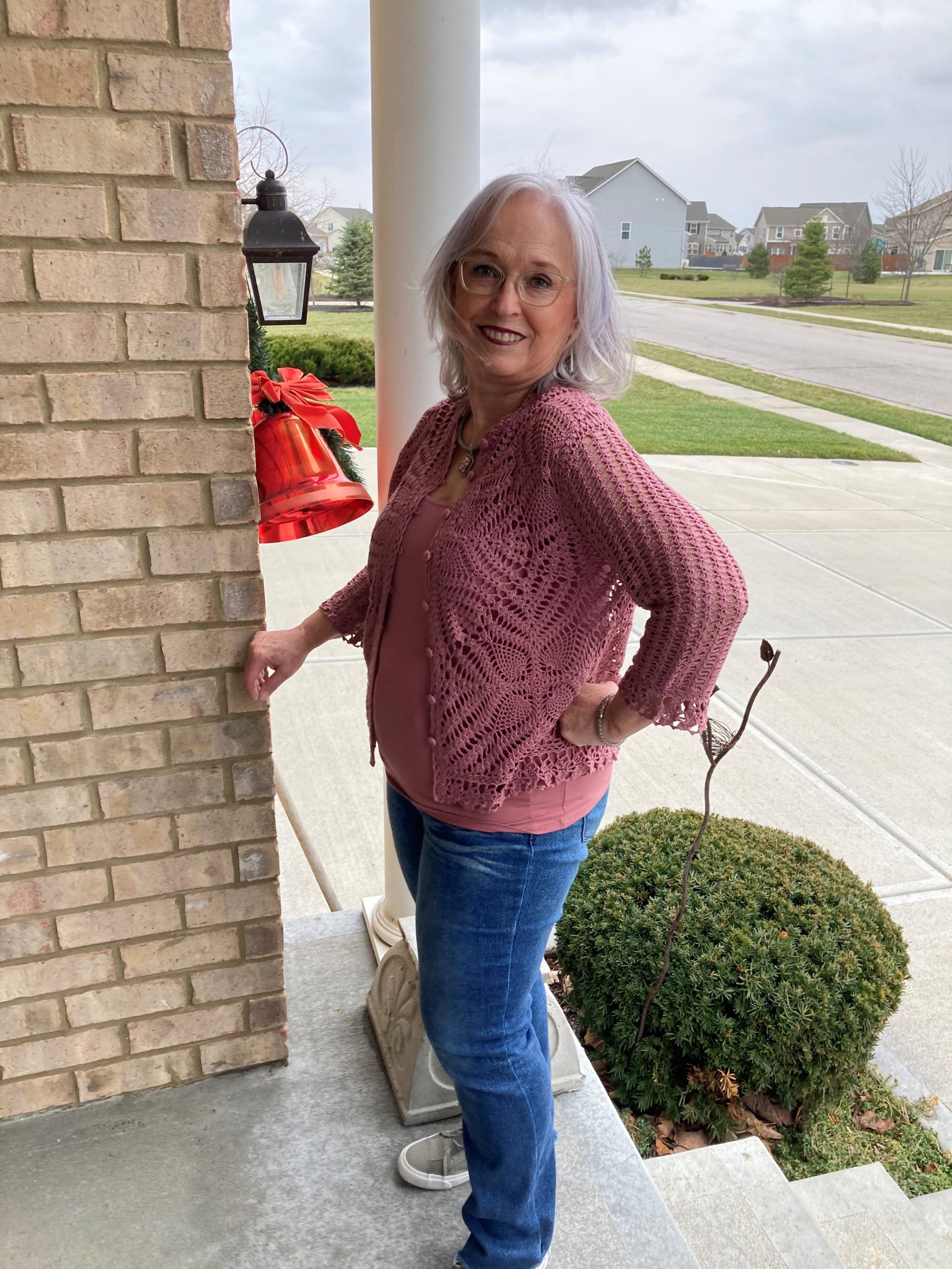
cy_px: 634
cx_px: 476
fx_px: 1027
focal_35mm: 28
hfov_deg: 49.7
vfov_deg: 63.4
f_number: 1.8
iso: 25
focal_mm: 3.99
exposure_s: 1/121
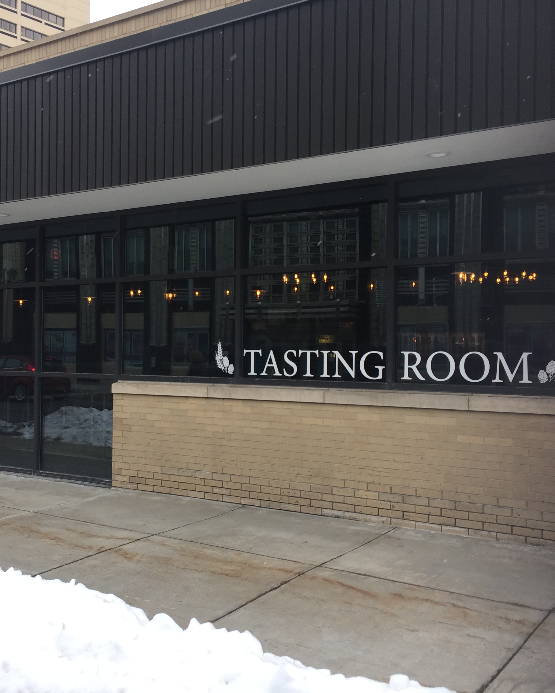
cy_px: 347
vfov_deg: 47.9
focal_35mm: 38
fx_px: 780
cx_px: 217
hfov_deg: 39.0
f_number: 2.2
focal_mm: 4.15
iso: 32
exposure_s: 1/240
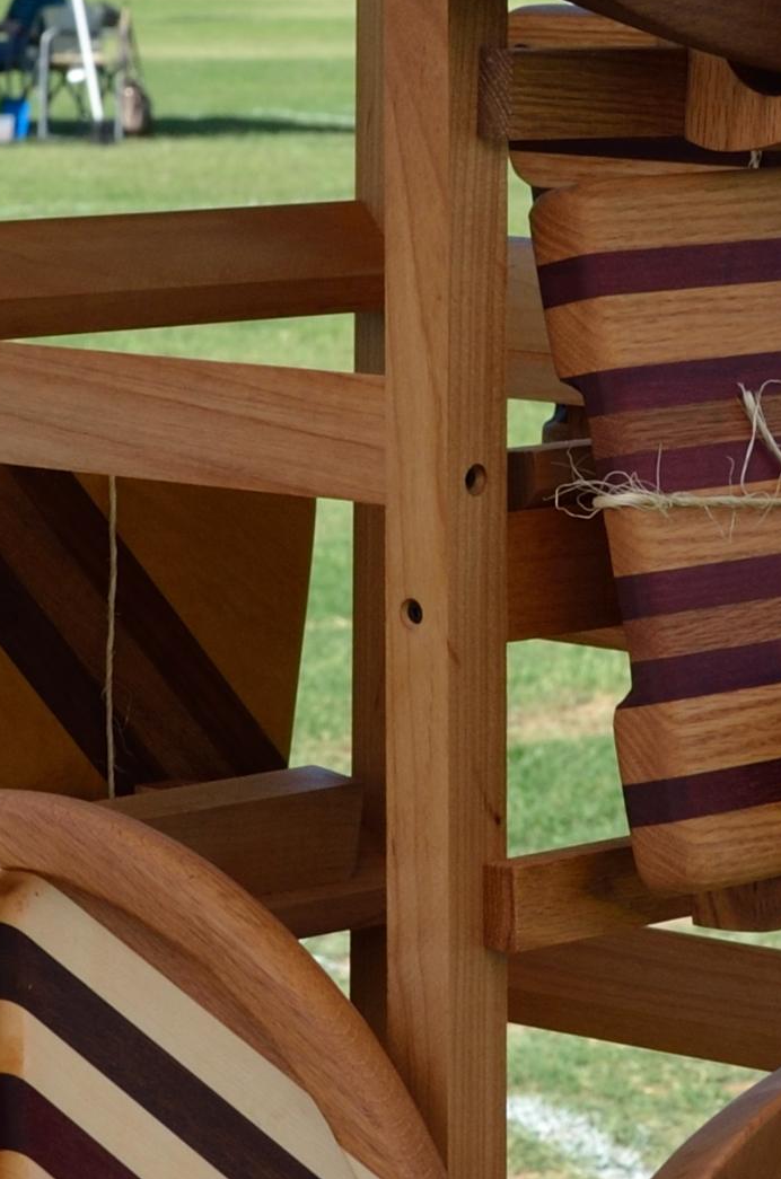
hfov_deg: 7.4
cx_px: 415
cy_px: 675
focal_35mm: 184
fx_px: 6015
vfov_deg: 11.2
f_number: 8
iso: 140
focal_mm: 26
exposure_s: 1/250
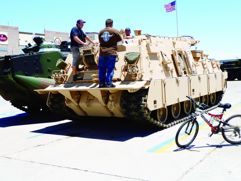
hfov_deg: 44.8
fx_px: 292
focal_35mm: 42
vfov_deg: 34.3
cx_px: 120
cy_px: 90
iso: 80
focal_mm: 6.9
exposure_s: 1/400
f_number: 5
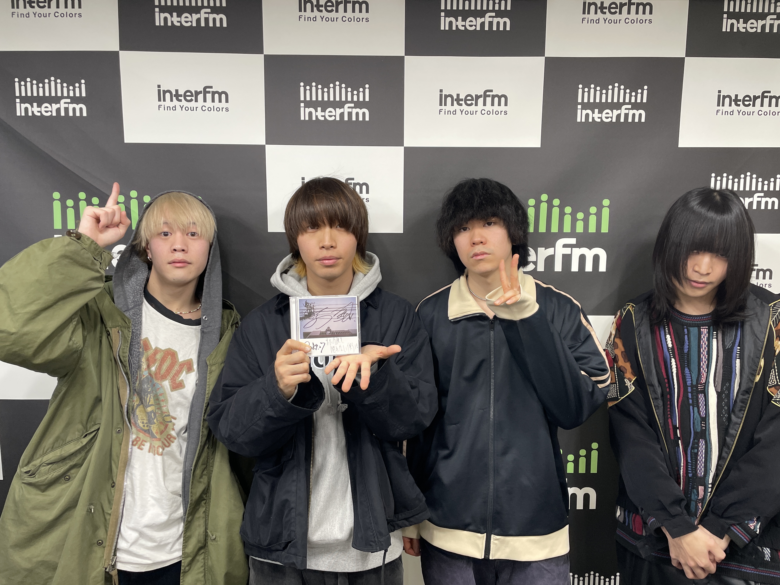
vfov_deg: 53.1
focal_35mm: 26
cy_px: 292
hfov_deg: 67.3
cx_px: 390
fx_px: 586
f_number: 1.6
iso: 100
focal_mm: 4.2
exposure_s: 1/121
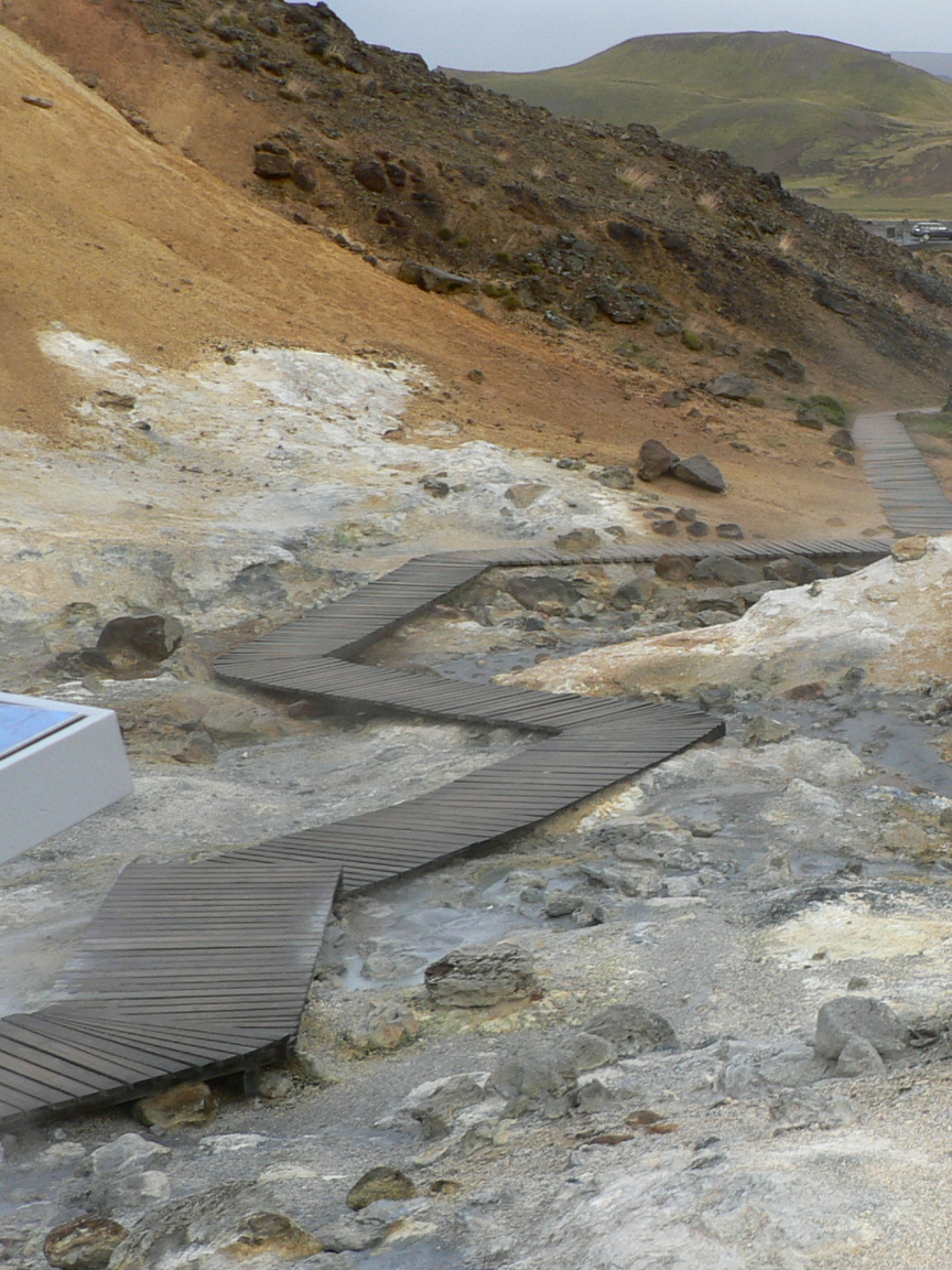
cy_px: 655
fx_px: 2347
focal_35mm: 64
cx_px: 1054
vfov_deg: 30.3
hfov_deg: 21.7
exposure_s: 1/100
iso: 80
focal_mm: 6
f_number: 4
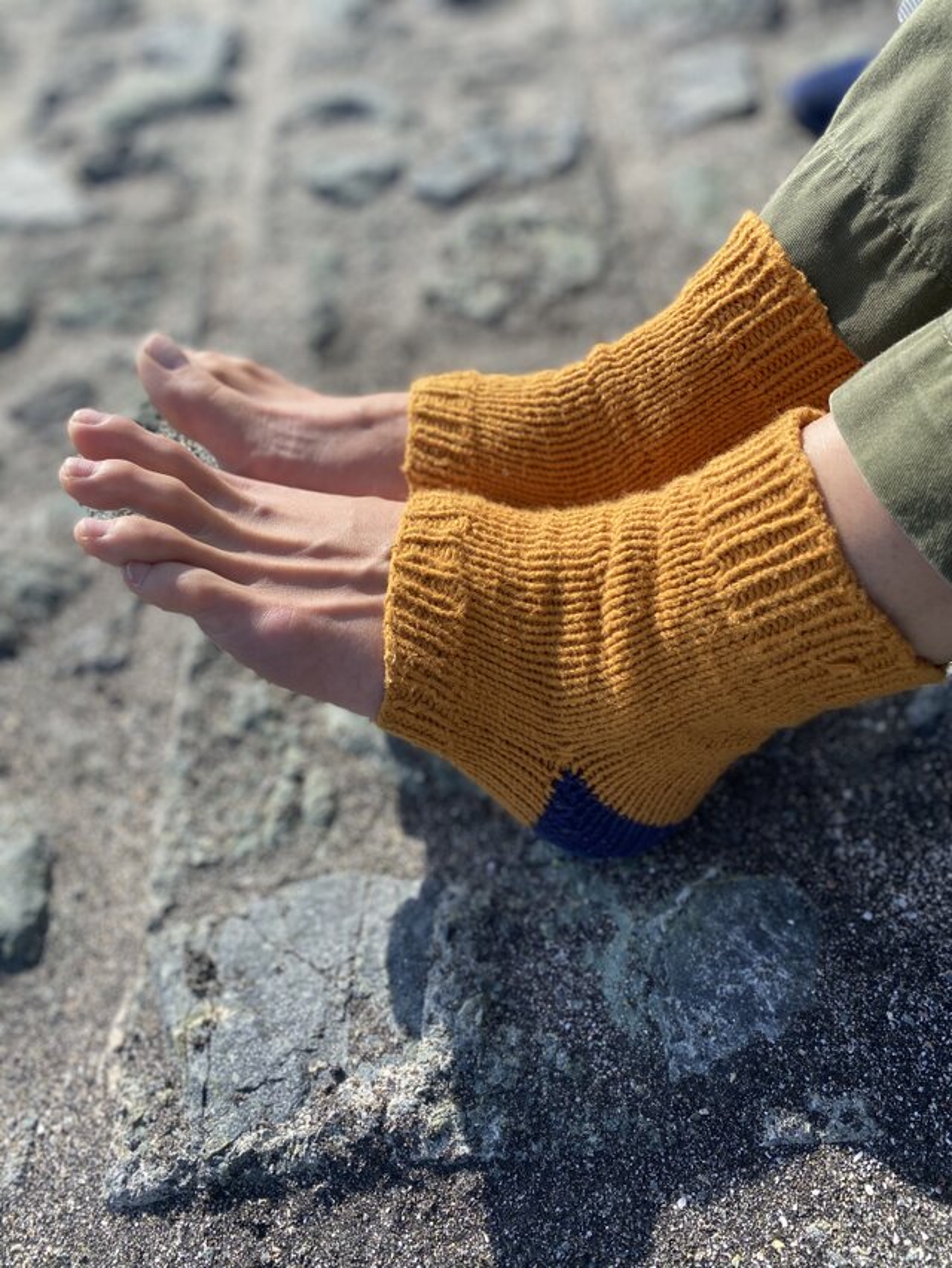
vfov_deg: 67.3
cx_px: 476
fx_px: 953
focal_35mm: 26
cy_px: 634
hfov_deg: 53.1
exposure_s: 1/1754
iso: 32
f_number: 1.8
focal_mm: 4.25
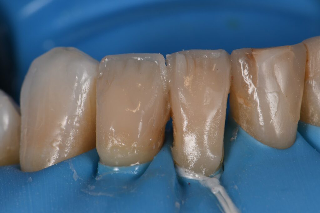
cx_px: 160
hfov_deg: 13.1
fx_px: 1395
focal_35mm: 157
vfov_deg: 8.7
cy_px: 106
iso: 200
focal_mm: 105
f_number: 32
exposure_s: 1/200
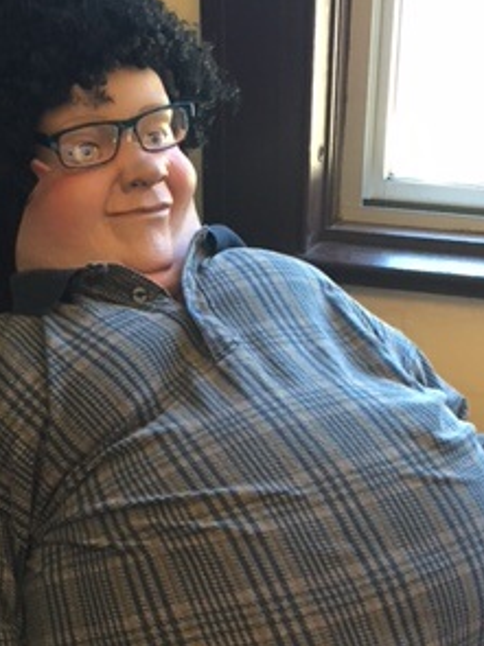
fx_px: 1175
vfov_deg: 29.5
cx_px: 278
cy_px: 578
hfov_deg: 23.2
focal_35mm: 63
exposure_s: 1/30
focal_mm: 4.15
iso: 100
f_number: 2.2
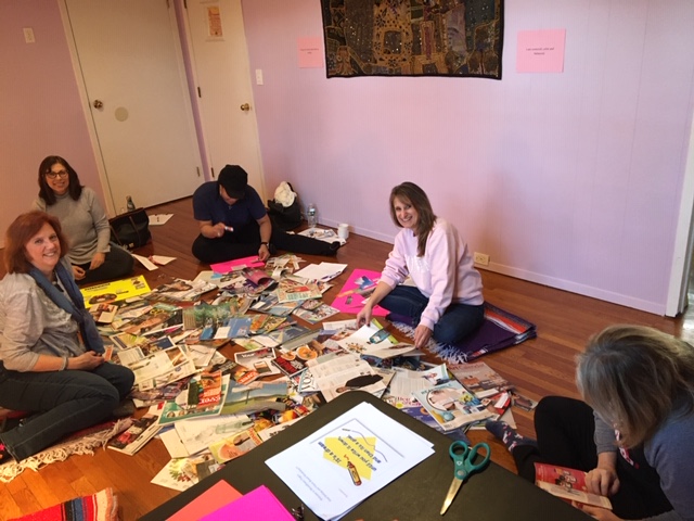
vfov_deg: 48.2
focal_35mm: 29
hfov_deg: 61.7
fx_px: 581
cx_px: 347
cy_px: 260
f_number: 2.2
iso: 200
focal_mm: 4.15
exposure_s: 1/20
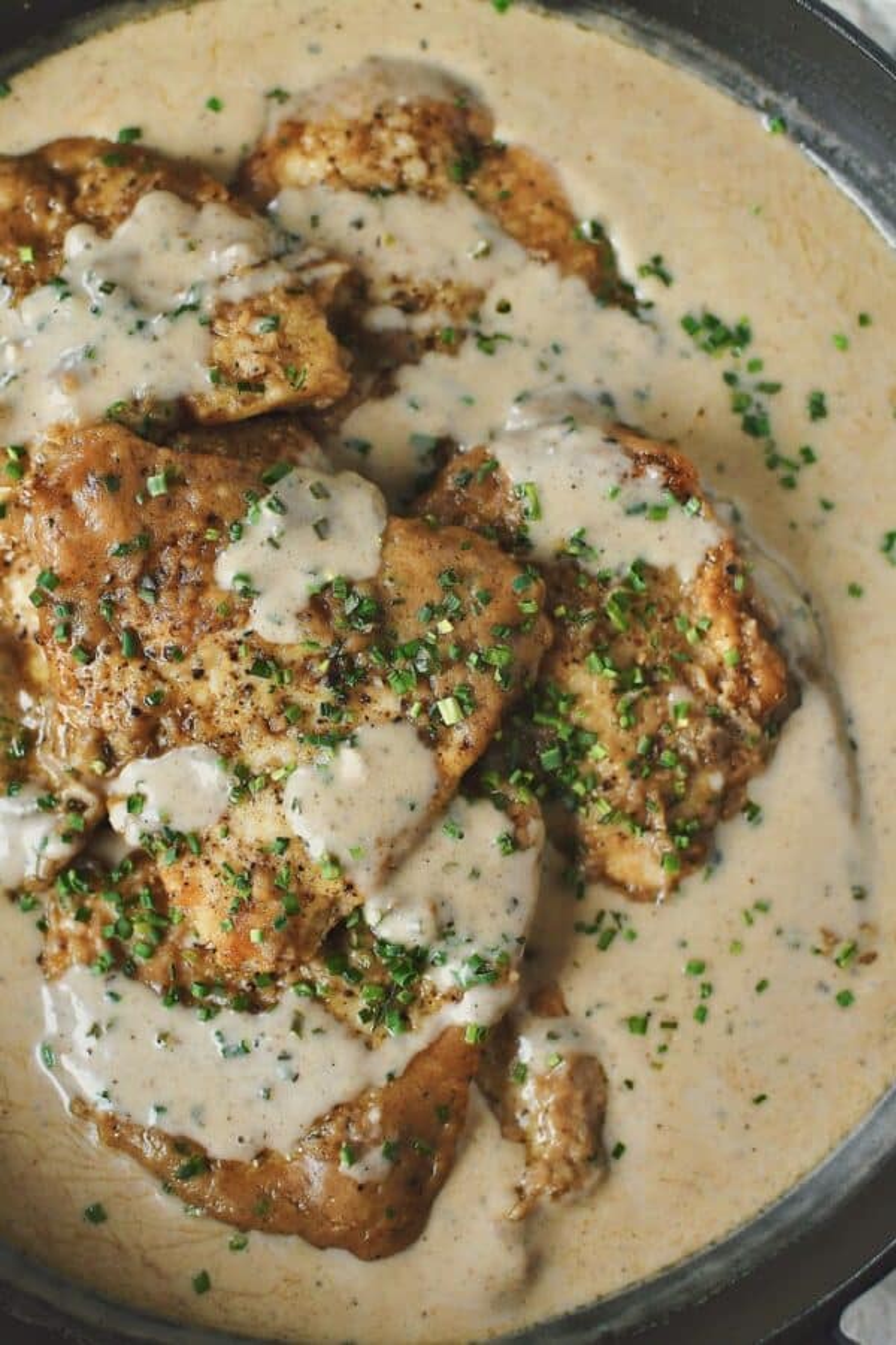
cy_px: 672
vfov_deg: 38.2
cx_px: 448
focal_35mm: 52
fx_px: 1941
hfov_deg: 26.0
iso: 800
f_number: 2.8
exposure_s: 1/320
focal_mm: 35
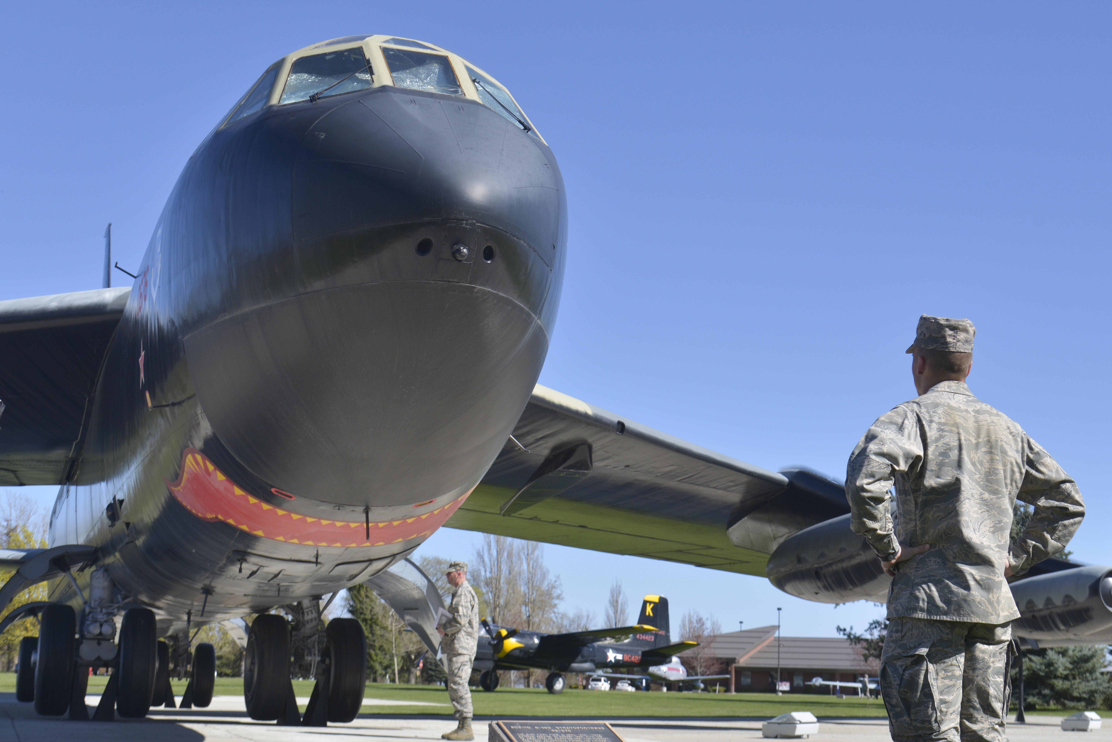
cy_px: 371
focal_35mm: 40
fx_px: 1236
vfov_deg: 33.4
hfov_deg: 48.4
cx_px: 556
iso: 400
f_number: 8
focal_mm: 40
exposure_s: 1/800
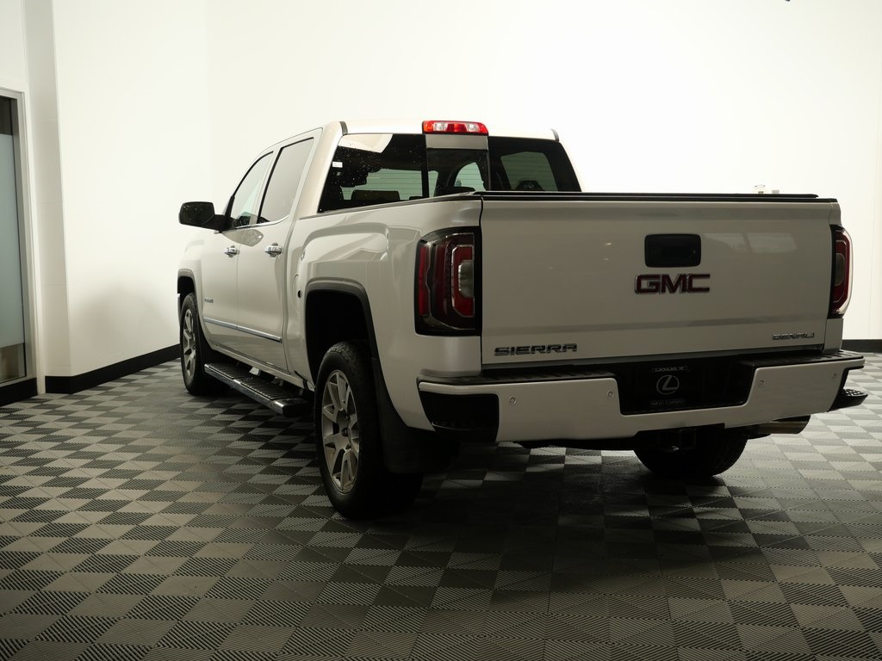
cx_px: 441
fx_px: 917
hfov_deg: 51.4
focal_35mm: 36
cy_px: 330
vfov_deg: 39.7
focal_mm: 18
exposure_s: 1/100
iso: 250
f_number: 5
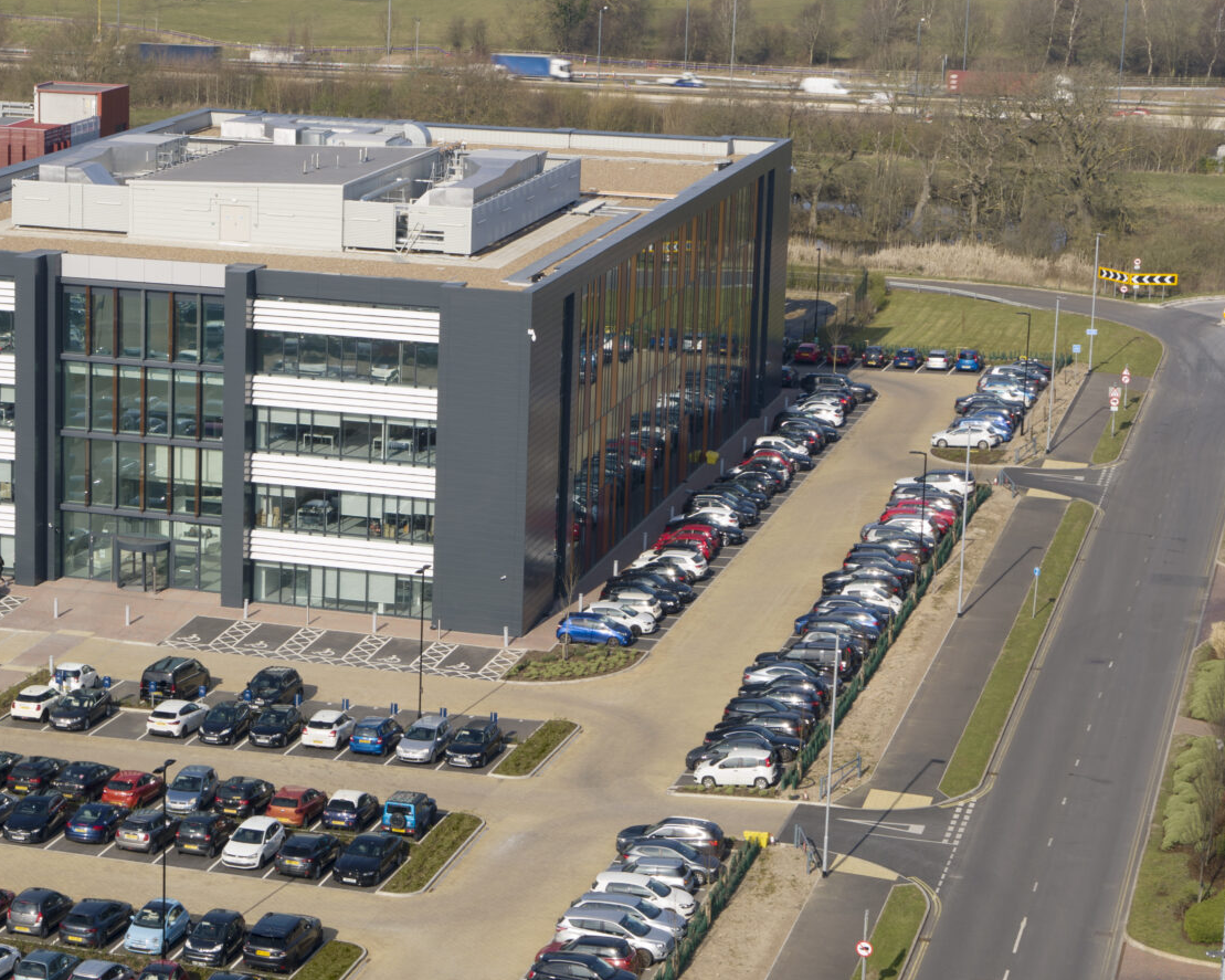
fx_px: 3190
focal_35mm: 88
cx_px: 181
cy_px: 419
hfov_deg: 21.4
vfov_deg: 17.5
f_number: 9
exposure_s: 1/30
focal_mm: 35
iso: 100
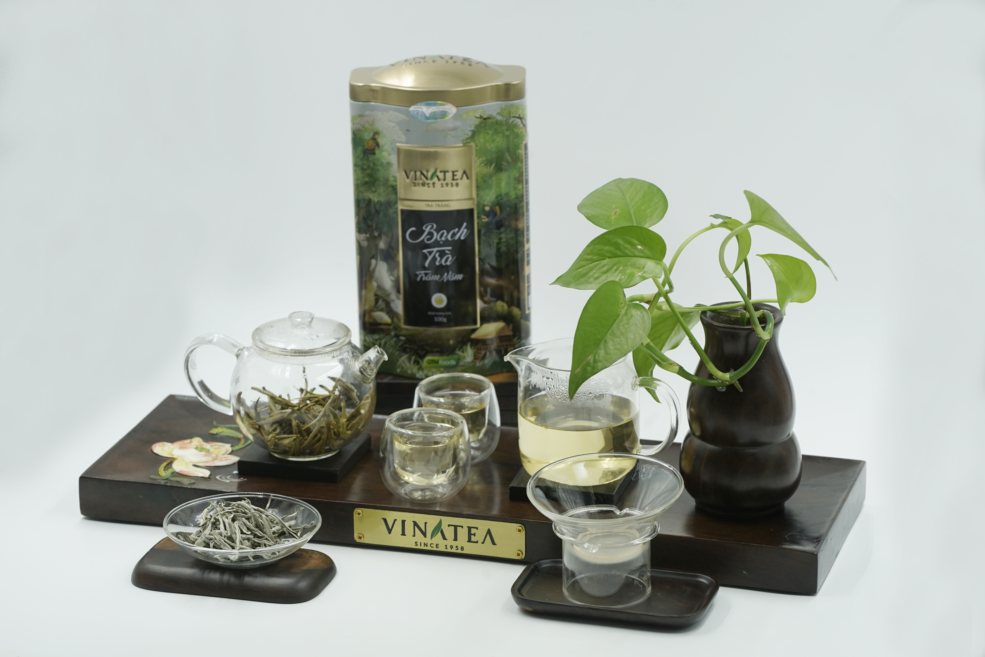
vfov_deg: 10.8
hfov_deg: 16.1
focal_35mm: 127
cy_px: 328
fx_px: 3475
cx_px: 492
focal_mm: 127
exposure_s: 1/160
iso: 500
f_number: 9
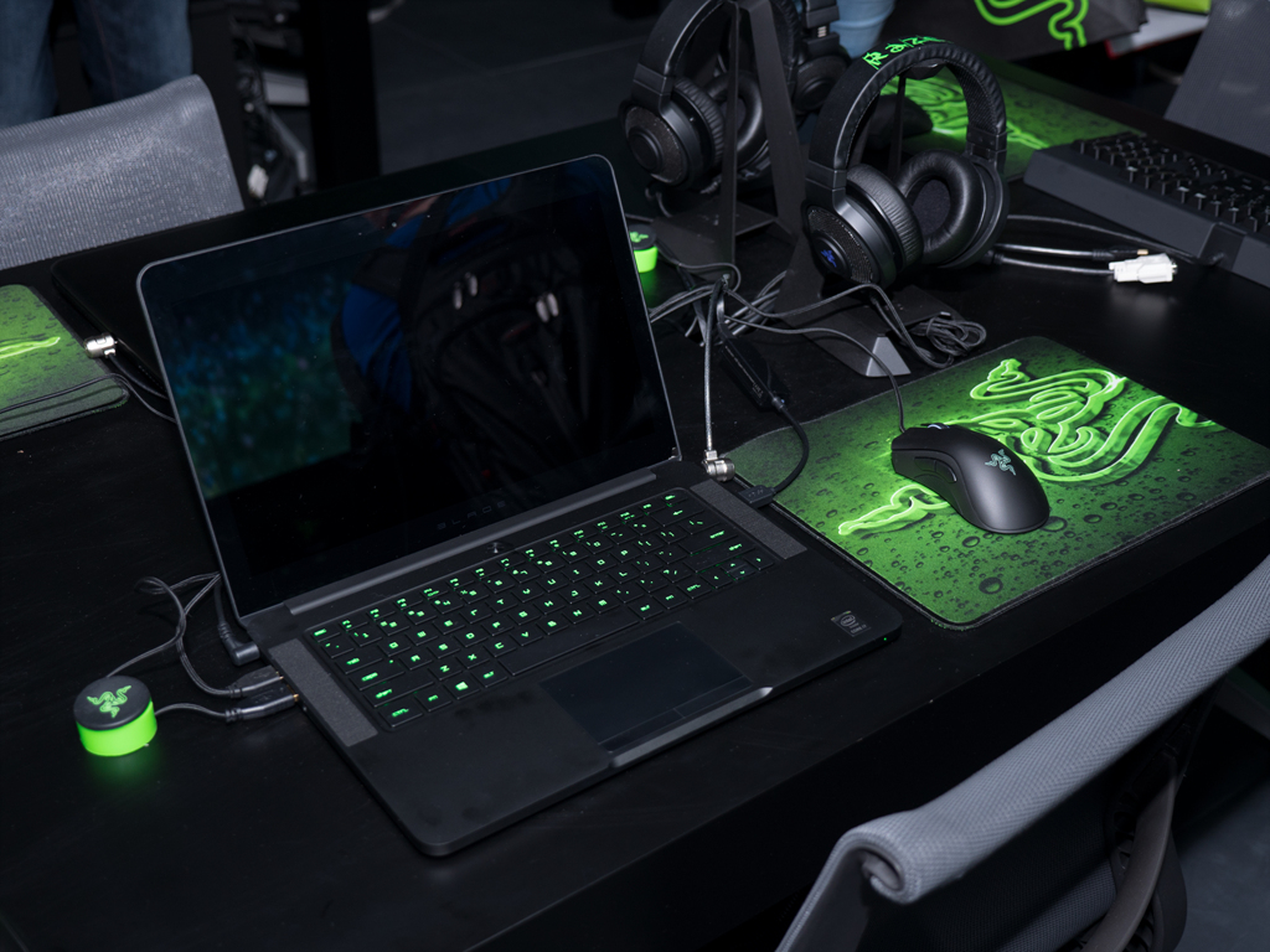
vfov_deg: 32.9
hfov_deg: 42.9
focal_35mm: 44
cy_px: 476
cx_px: 635
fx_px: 1614
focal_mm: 22
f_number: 2.8
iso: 200
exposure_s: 1/60
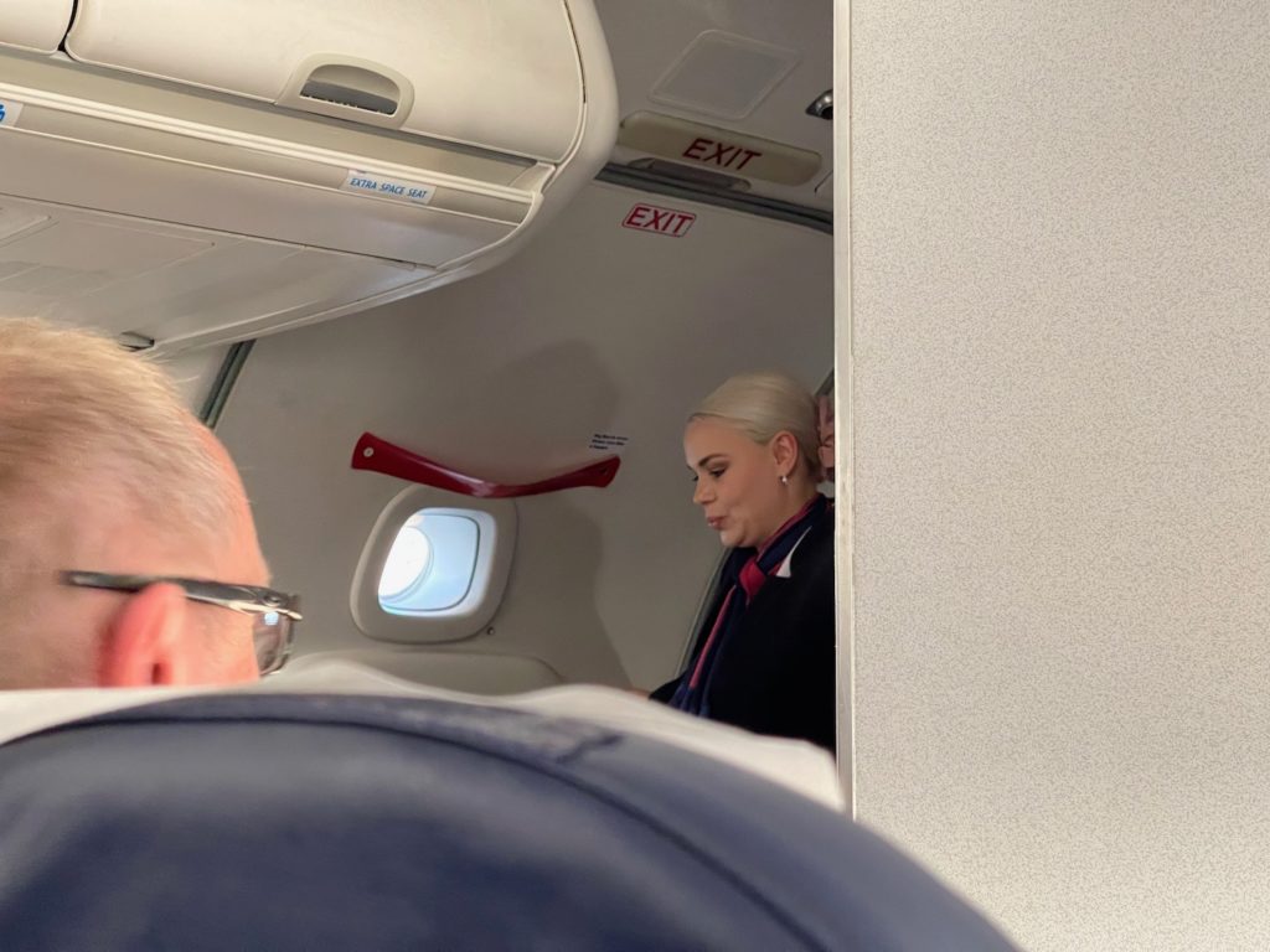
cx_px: 635
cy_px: 476
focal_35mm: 64
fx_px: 2348
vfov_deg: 22.9
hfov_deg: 30.3
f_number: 2.2
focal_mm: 7.5
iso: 320
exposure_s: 1/57
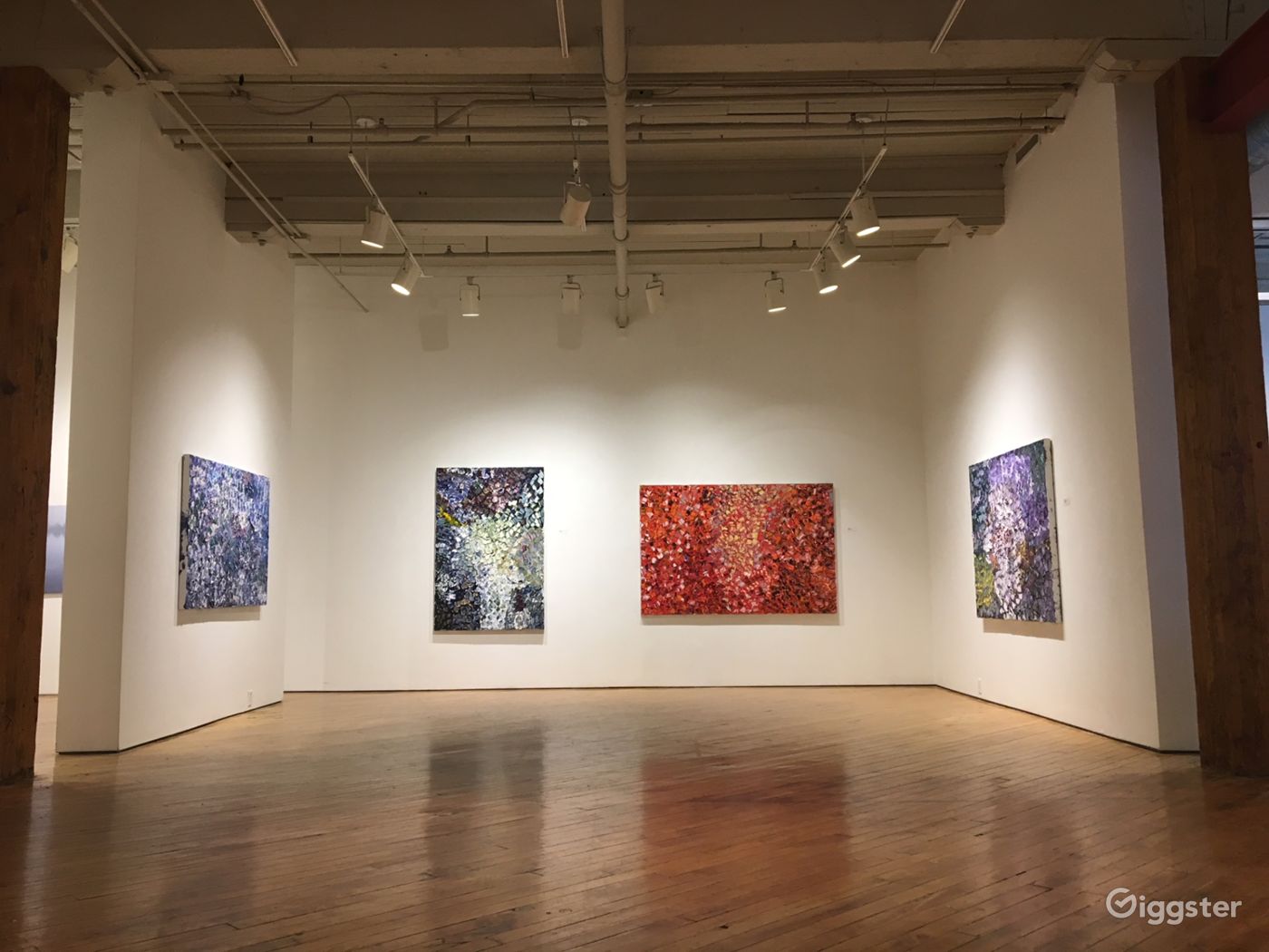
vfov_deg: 48.2
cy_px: 476
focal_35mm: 29
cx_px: 634
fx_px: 1063
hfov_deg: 61.7
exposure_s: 1/30
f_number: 2.2
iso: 80
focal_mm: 4.15
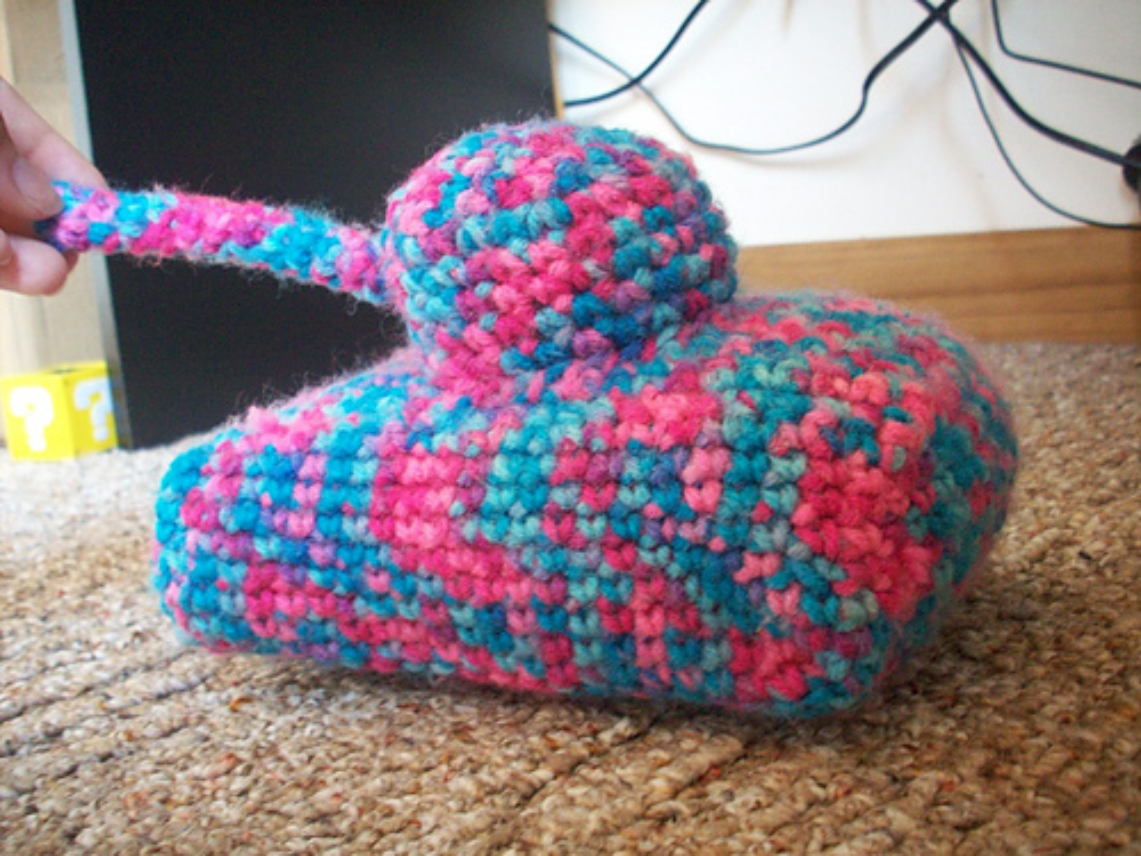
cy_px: 428
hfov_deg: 50.1
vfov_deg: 38.7
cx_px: 570
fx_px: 1220
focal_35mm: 37
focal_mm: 6.2
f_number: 2.8
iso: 200
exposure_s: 1/8
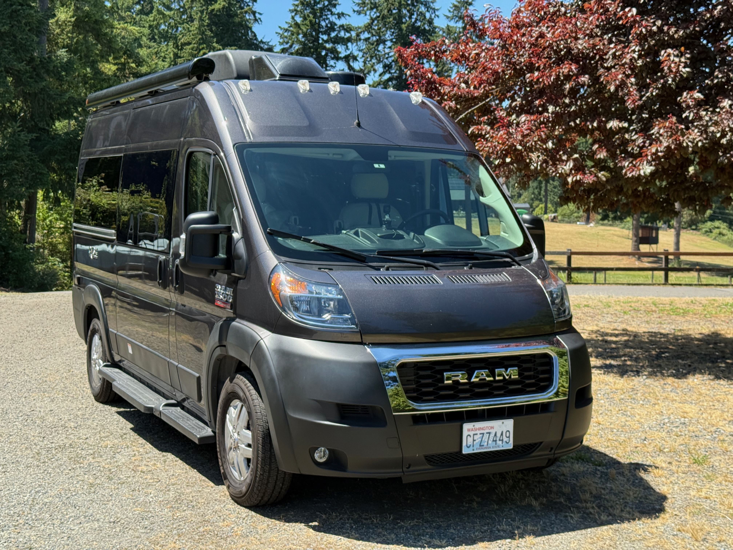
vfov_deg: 30.3
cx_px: 366
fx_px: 1016
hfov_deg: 39.7
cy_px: 275
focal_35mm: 48
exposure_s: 1/1377
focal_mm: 6.76
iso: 80
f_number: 1.78
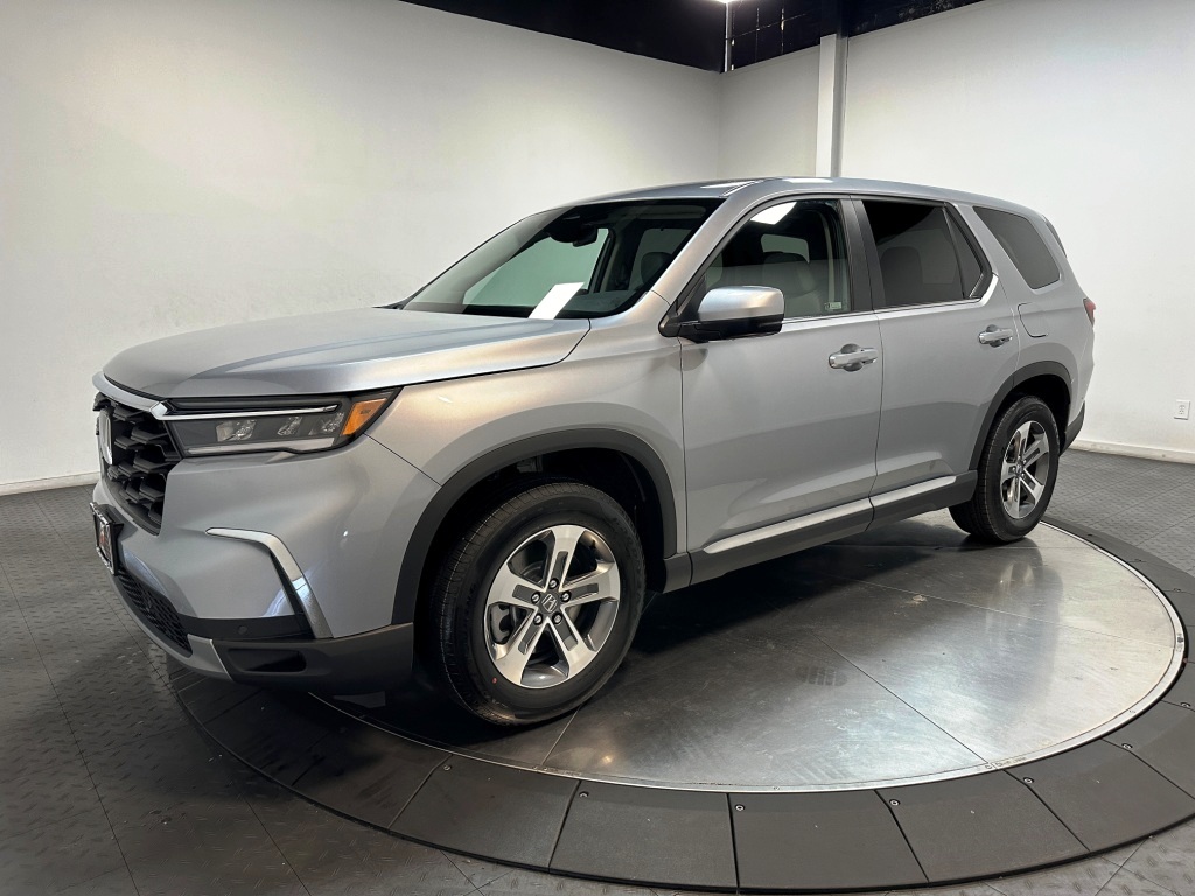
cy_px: 448
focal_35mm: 24
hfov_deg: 71.6
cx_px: 598
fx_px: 829
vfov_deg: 56.8
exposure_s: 1/60
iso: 250
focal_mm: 6.86
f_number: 1.78
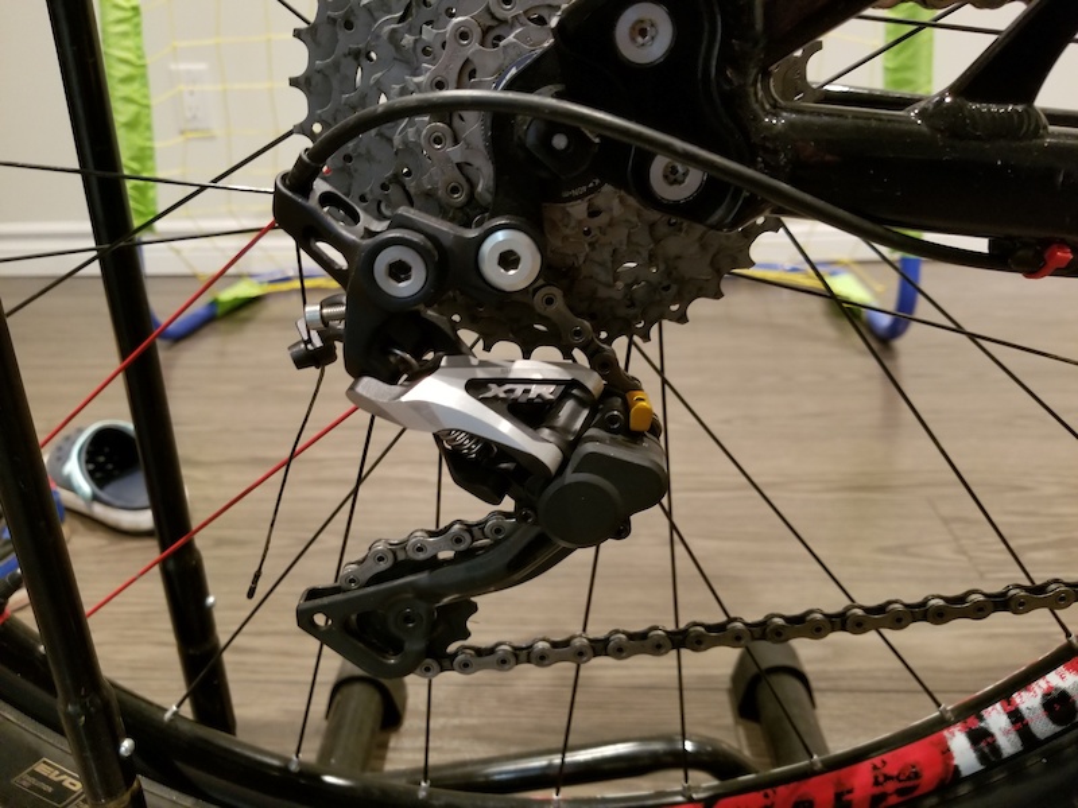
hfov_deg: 67.3
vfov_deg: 53.1
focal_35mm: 26
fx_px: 810
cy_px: 404
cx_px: 539
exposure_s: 1/10
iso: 250
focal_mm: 4.25
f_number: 1.7
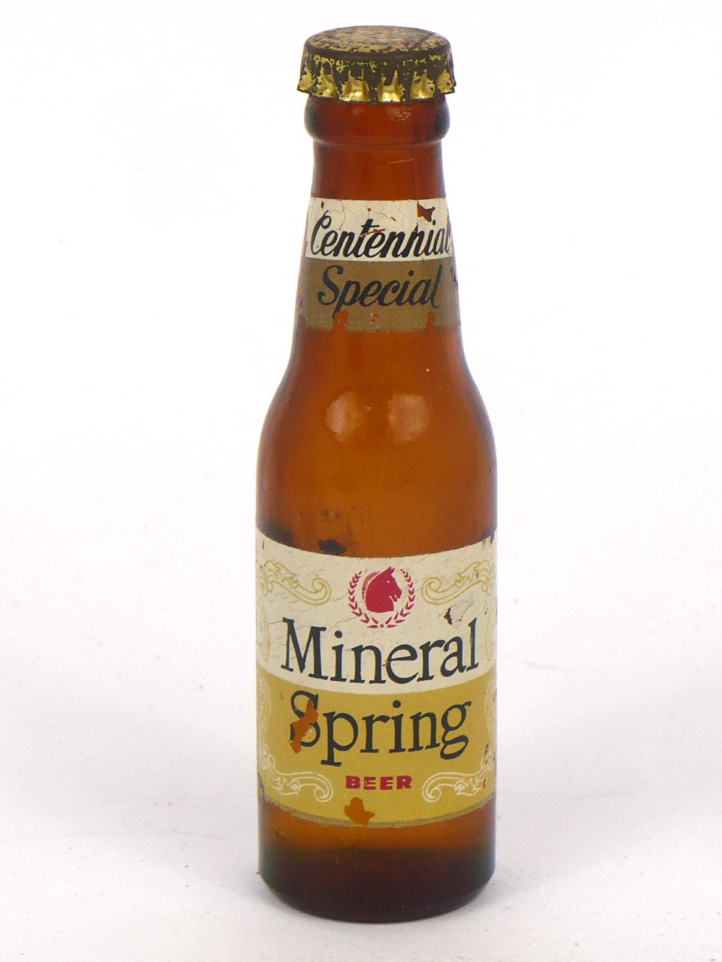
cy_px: 481
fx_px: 4060
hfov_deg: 10.2
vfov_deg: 13.5
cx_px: 361
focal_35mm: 146
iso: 100
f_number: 3.5
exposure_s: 1/500
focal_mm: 16.1
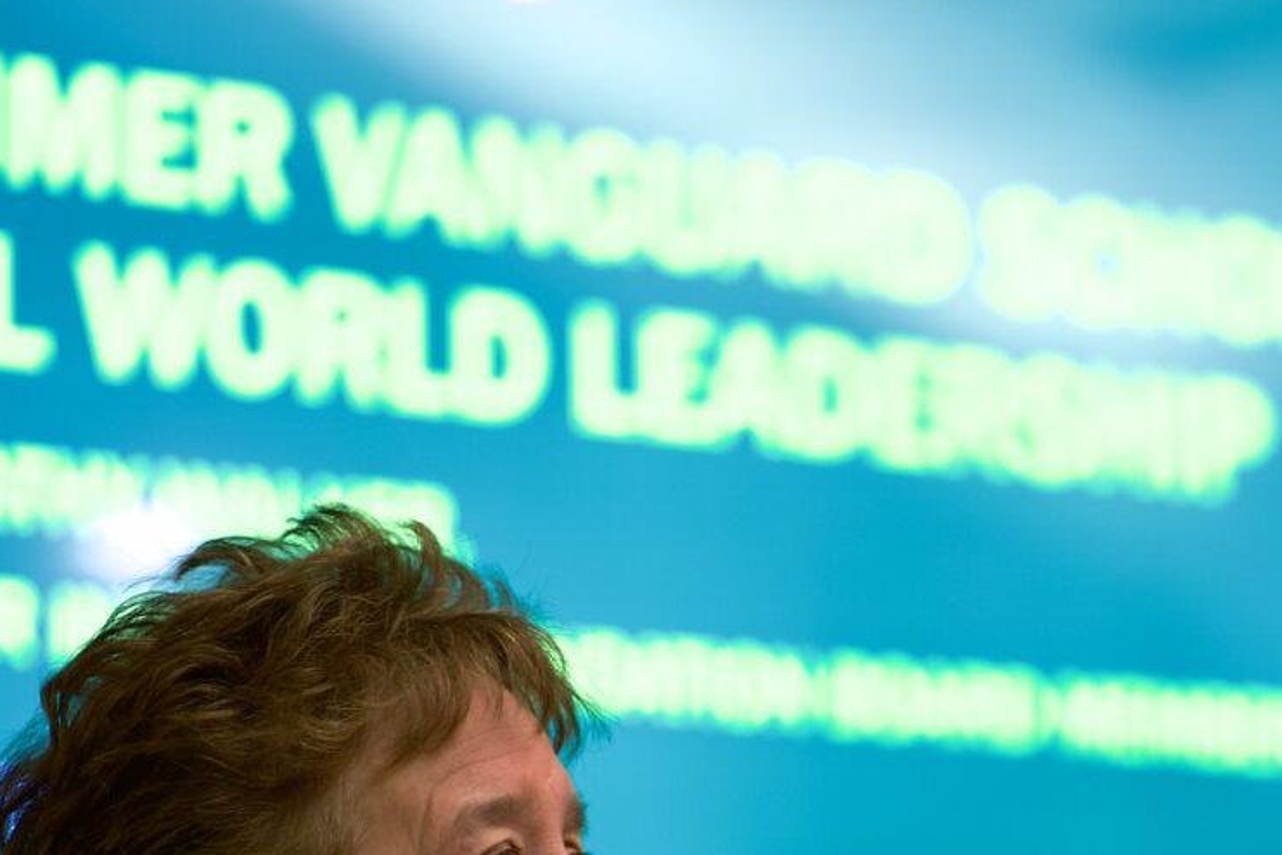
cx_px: 1157
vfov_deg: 5.8
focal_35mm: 235
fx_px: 8368
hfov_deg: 8.7
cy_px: 1057
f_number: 1.8
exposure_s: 1/80
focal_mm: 85
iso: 250
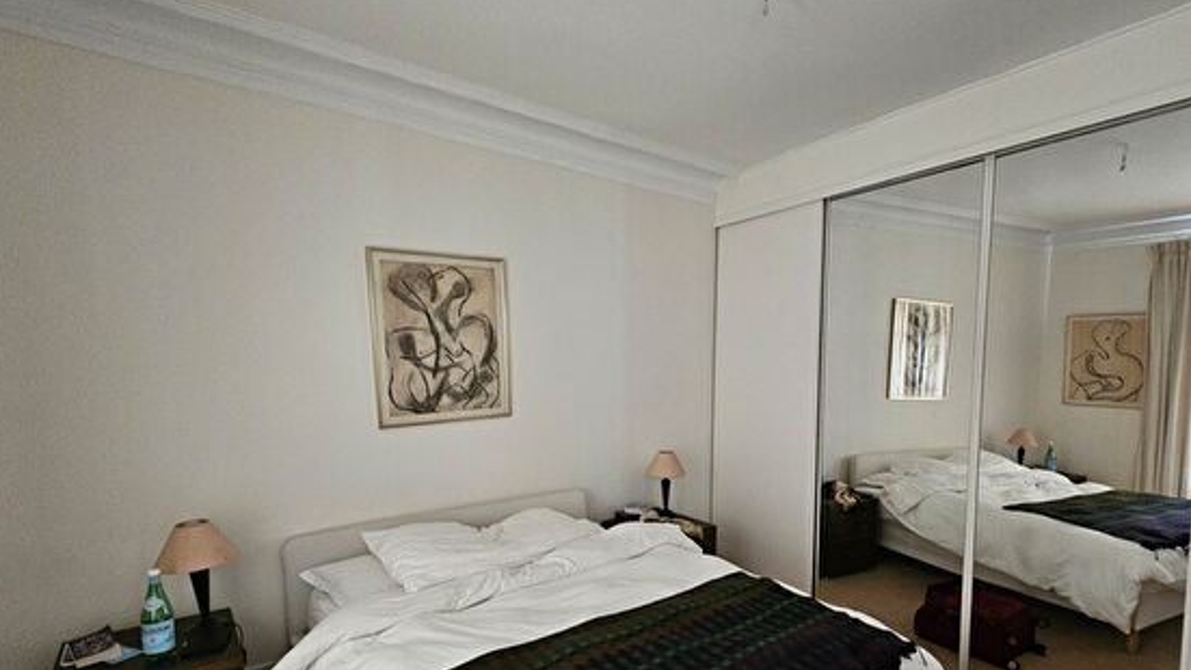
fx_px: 568
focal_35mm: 18
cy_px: 416
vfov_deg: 60.3
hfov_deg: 92.2
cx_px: 672
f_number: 2.2
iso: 640
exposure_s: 1/33
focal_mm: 2.2
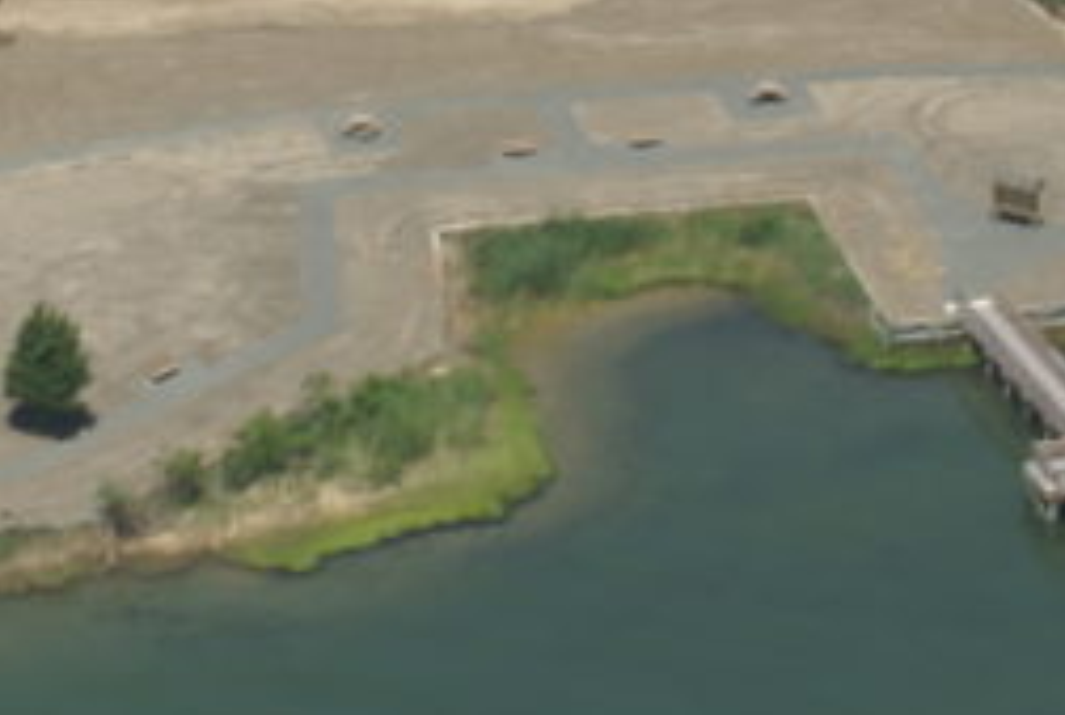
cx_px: -275
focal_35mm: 365
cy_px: -97
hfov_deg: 5.6
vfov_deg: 3.8
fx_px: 10817
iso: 100
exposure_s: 1/100
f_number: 8
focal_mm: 40
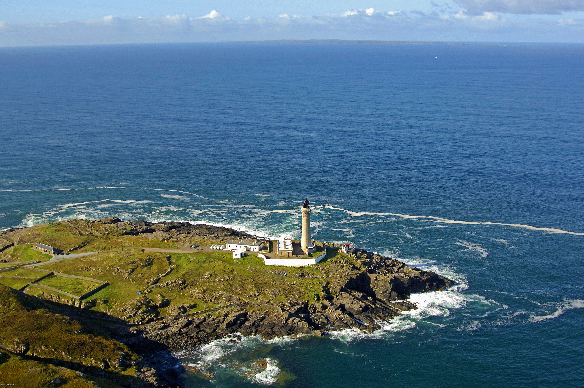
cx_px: 292
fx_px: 583
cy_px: 194
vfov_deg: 36.8
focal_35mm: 36
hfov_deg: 53.2
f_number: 5.6
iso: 400
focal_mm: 24
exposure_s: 1/1000
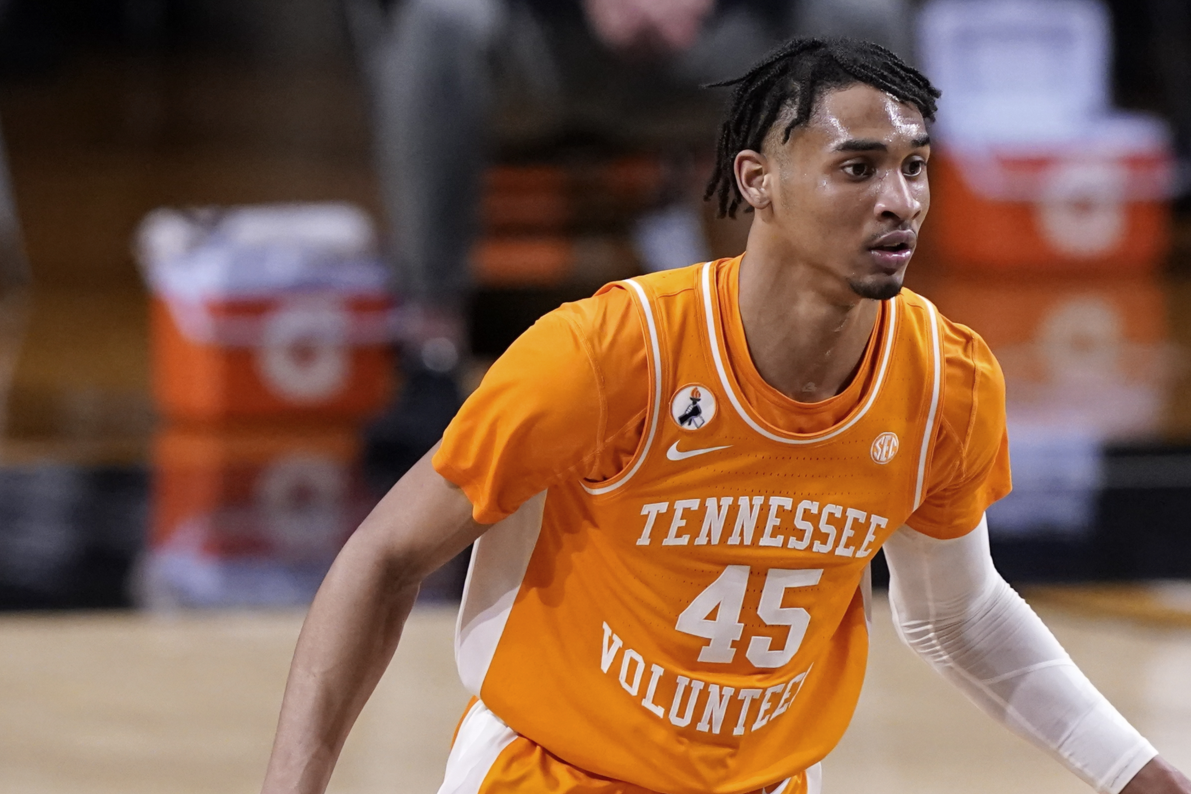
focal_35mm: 635
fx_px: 21006
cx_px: 858
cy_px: 601
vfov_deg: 2.2
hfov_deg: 3.2
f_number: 4
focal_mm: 400
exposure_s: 1/1000
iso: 5000
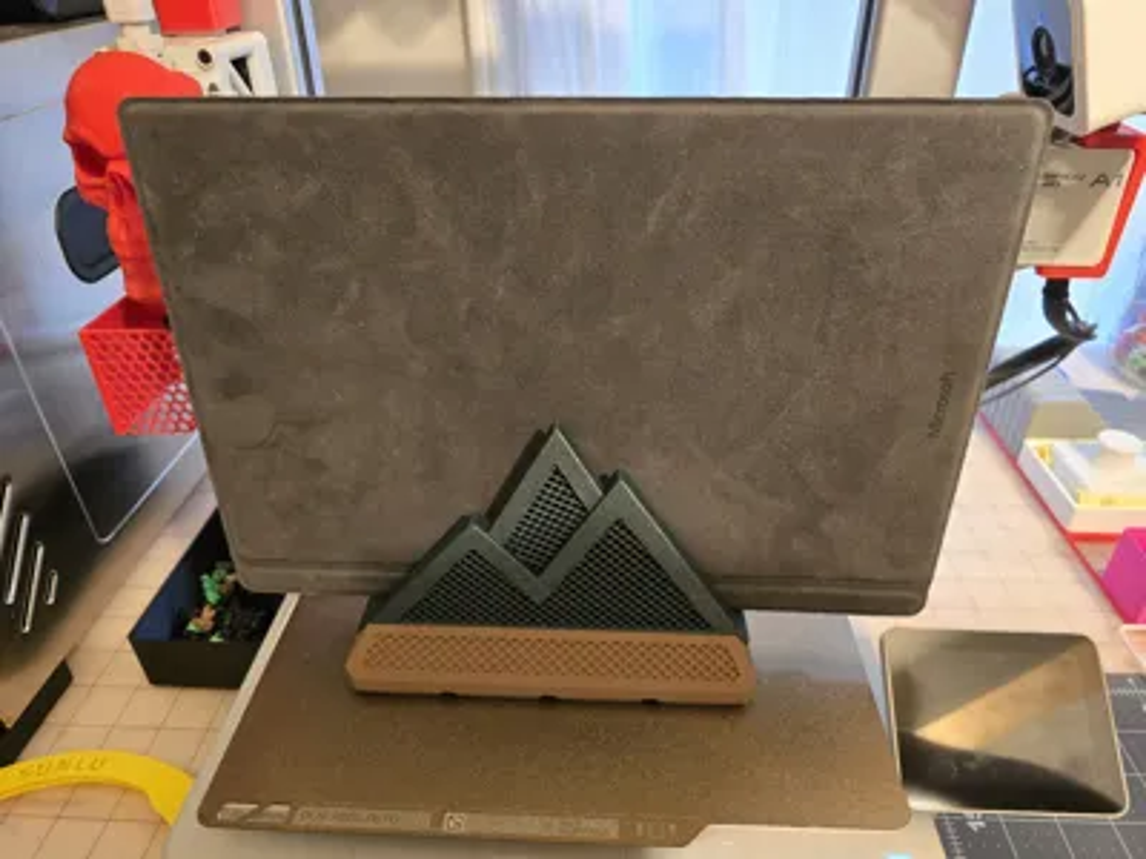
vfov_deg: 58.9
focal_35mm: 23
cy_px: 430
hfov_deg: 73.9
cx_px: 573
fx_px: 761
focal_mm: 6.3
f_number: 1.7
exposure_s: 1/60
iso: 640
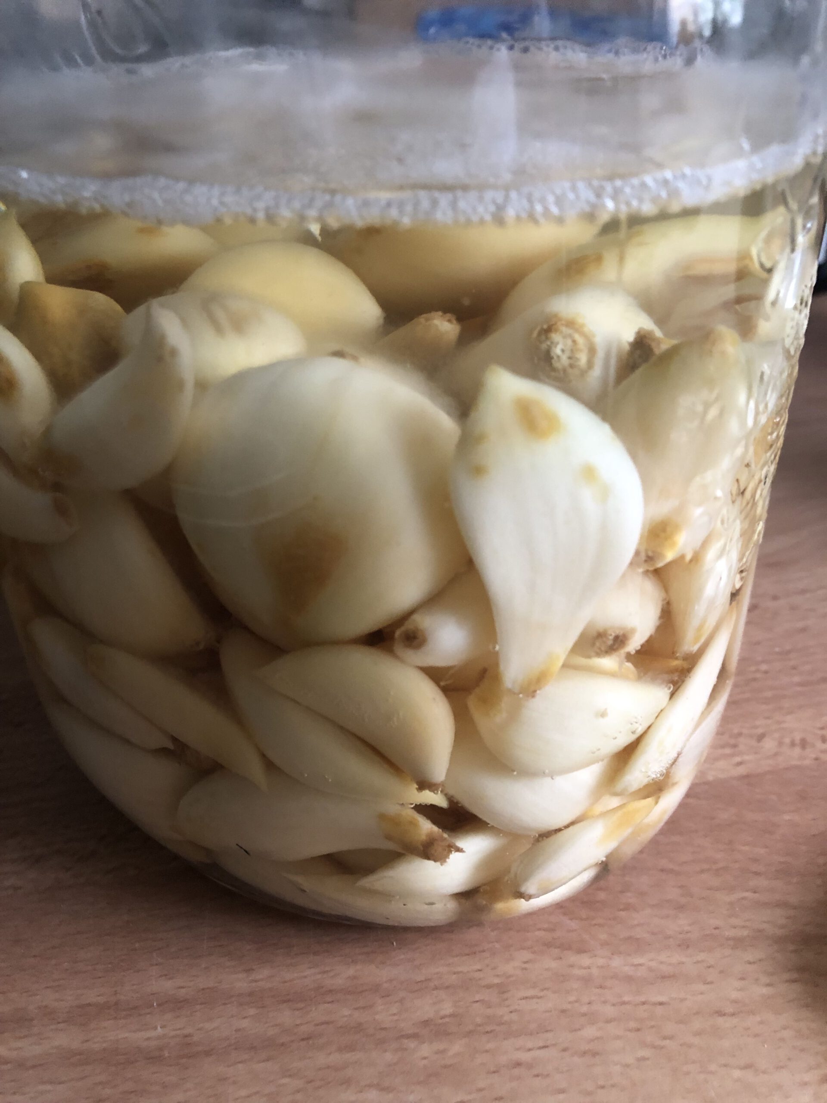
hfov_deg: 49.7
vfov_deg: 63.4
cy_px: 552
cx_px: 414
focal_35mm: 28
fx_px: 892
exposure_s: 1/15
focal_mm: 3.99
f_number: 1.8
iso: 64
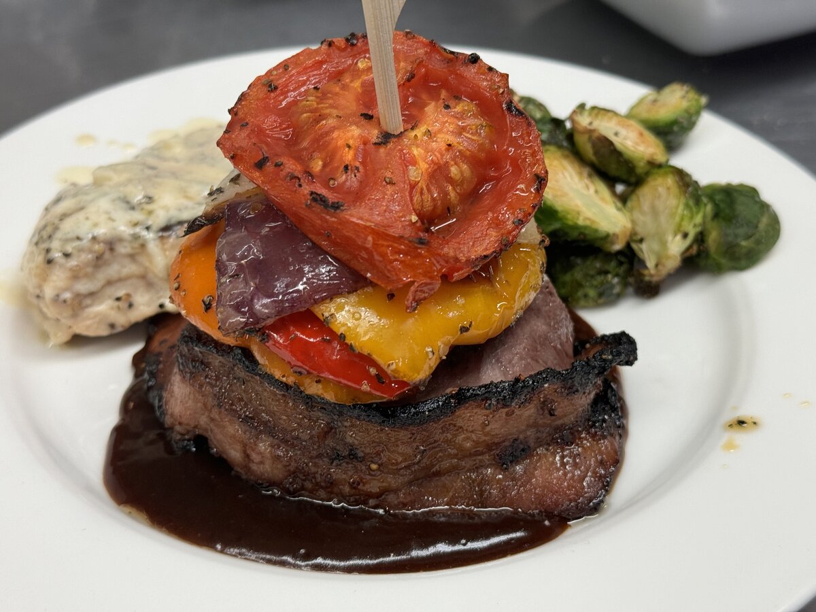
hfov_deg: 39.7
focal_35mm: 48
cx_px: 408
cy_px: 306
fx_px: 1131
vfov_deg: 30.3
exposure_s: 1/60
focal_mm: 6.76
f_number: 1.78
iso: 80
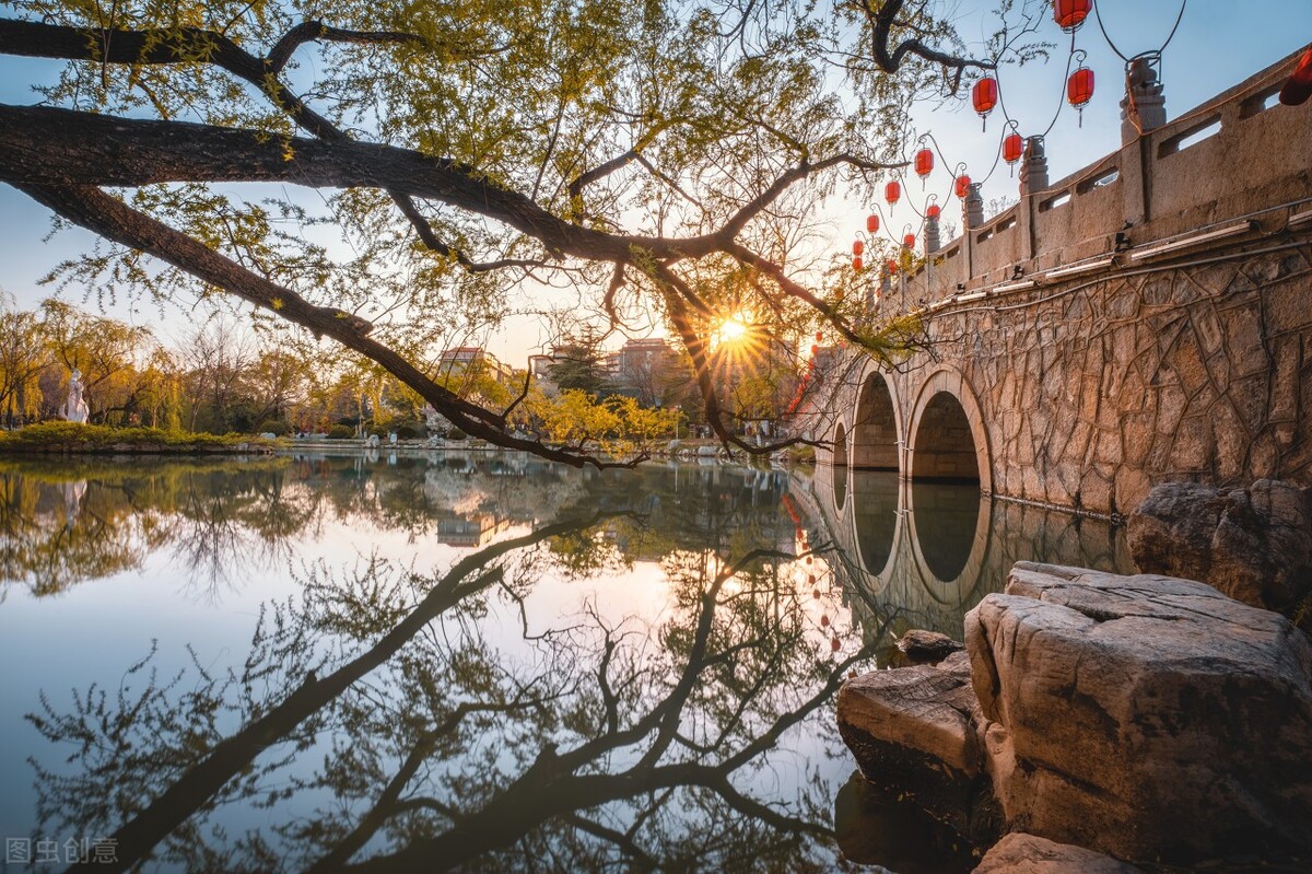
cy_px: 437
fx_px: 510
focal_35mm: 14
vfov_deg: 81.2
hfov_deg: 104.3
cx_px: 656
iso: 100
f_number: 16
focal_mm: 14
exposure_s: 1/1.25
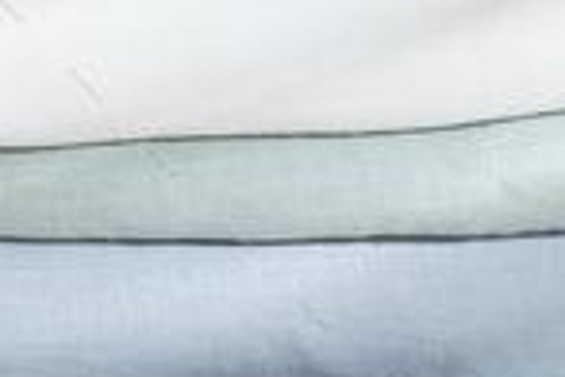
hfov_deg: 3.3
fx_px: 9902
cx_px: -50
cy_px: -642
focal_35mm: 631
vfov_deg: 2.2
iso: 100
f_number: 5.6
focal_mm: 105
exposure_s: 1/160
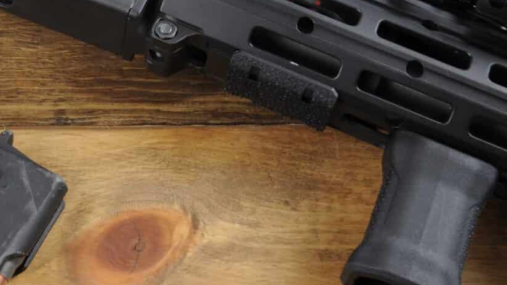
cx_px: 15
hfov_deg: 22.6
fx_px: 1223
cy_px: -119
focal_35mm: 91
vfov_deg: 12.7
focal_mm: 35
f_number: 20
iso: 200
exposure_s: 1/10
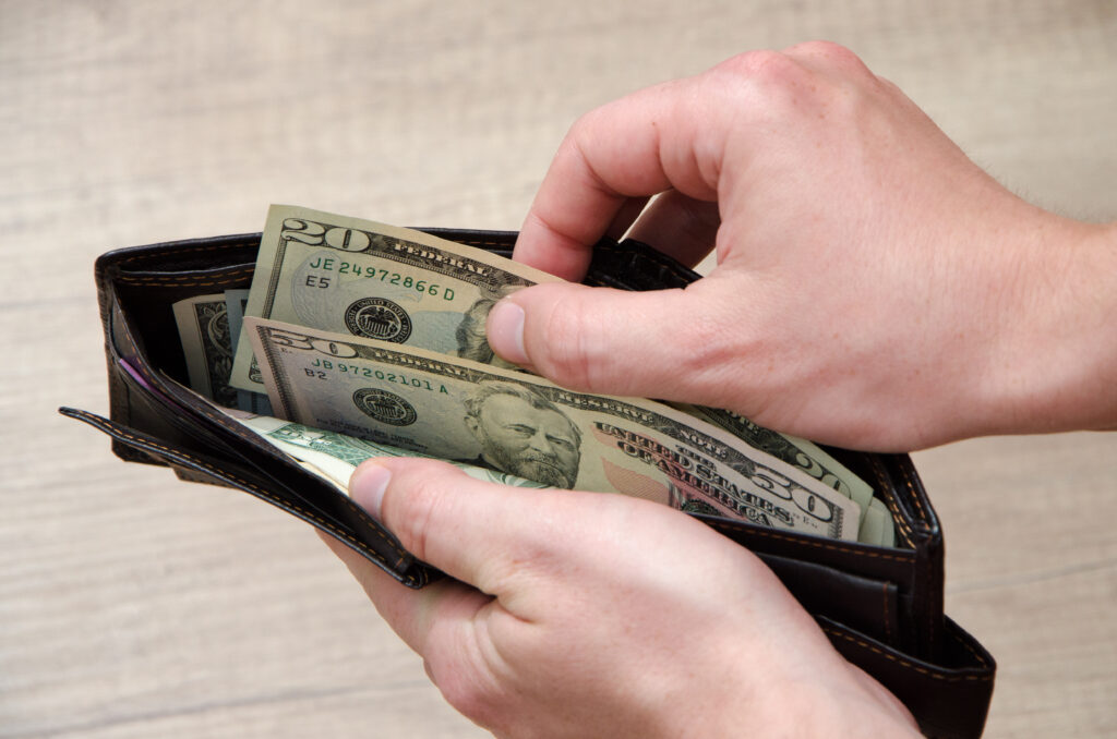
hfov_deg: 13.1
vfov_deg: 8.7
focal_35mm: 158
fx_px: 4876
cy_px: 370
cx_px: 558
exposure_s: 1/125
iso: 400
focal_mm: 105
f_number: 8
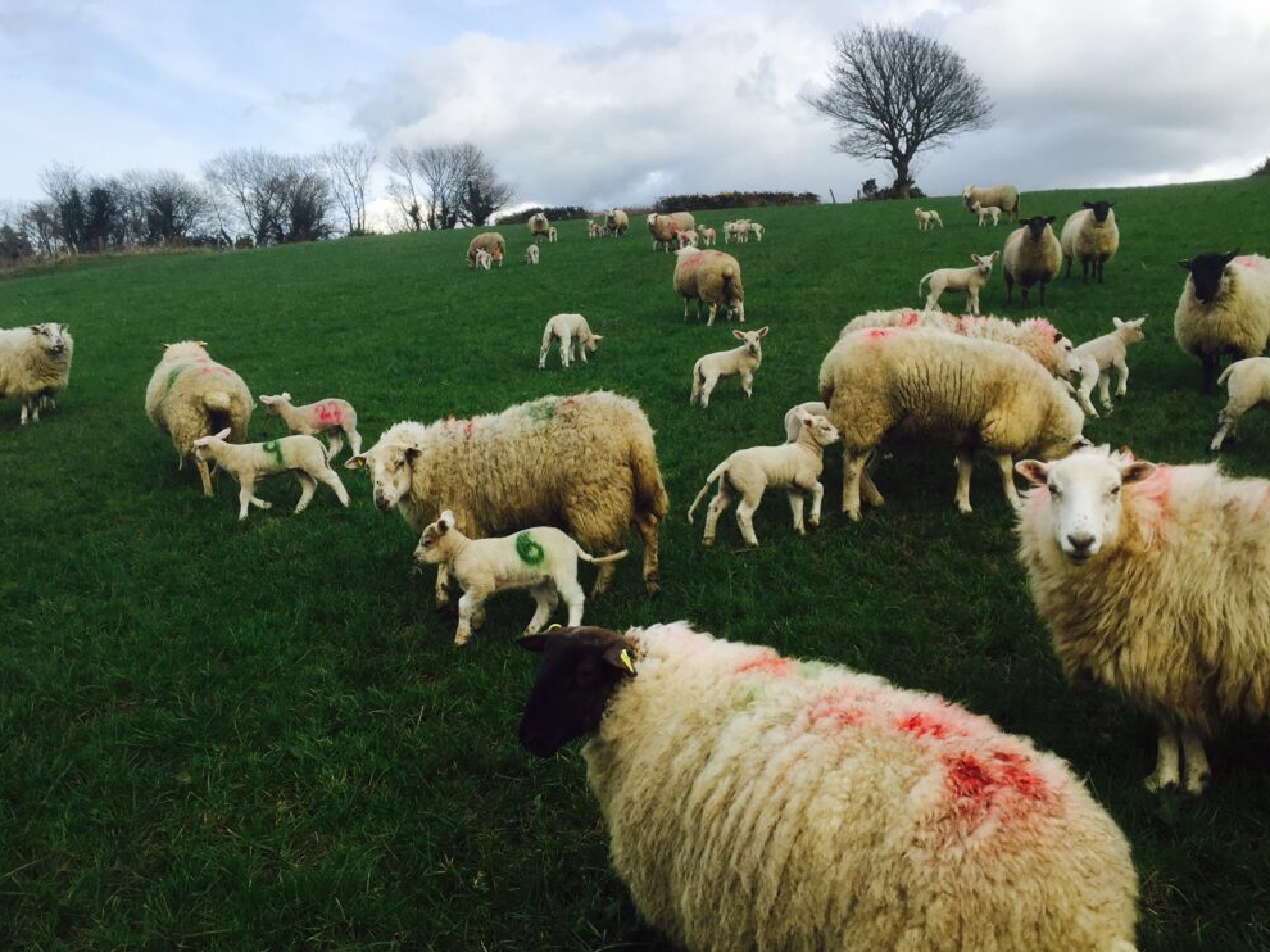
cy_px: 480
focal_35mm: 30
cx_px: 622
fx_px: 1100
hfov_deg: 60.0
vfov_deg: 46.8
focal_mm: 4.15
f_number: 2.2
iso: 32
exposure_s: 1/842
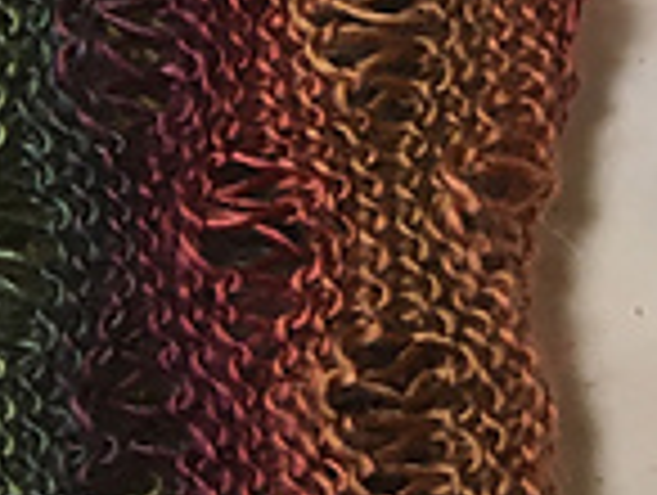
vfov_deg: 11.7
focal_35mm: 127
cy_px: 162
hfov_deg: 13.7
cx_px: -549
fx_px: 2414
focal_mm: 4.15
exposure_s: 1/30
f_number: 2.2
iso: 50
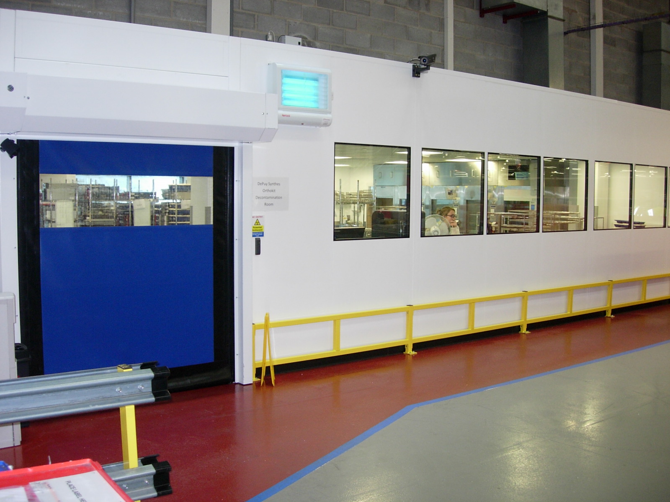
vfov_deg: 37.7
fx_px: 735
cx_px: 335
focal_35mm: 38
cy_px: 251
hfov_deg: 49.0
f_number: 2.8
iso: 149
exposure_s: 1/60.4
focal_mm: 7.8
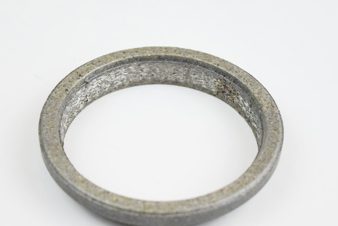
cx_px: 158
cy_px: 135
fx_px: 855
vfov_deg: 15.0
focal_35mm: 91
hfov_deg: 22.4
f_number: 5.3
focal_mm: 48
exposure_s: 1/60
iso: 1250
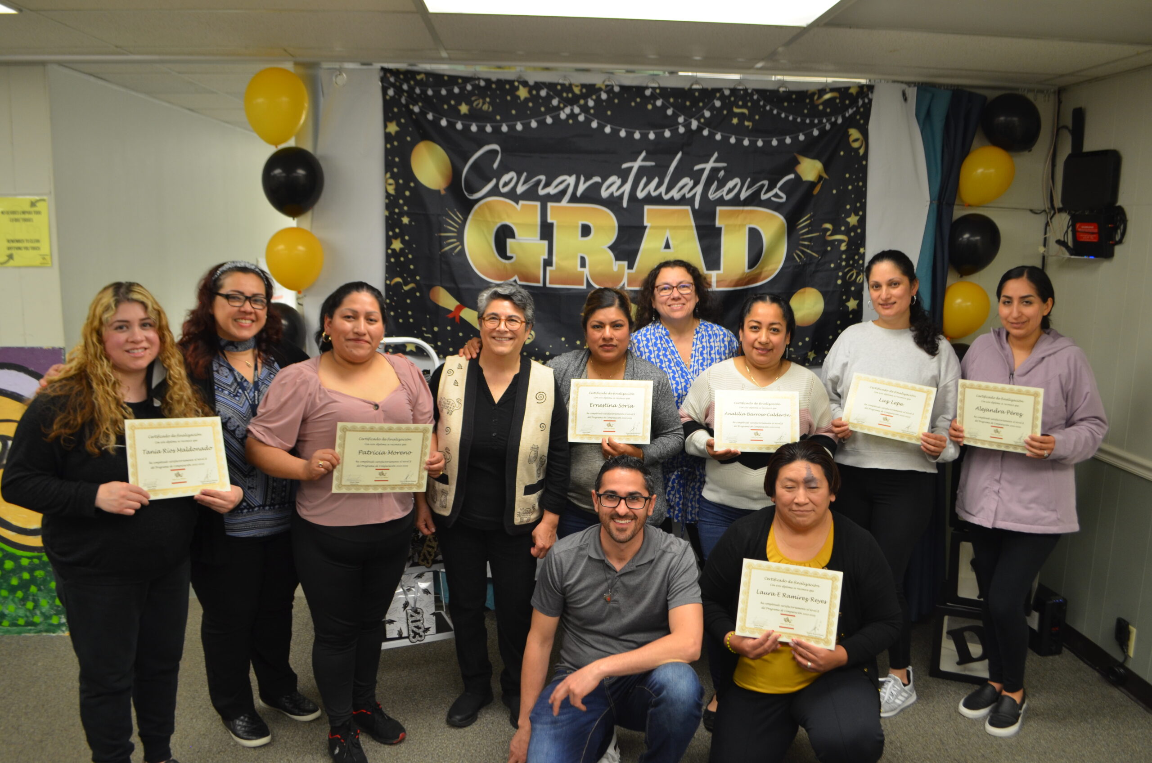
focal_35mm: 27
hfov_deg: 67.5
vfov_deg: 47.7
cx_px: 576
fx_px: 862
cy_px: 382
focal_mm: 18
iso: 400
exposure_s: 1/25
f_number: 4.5
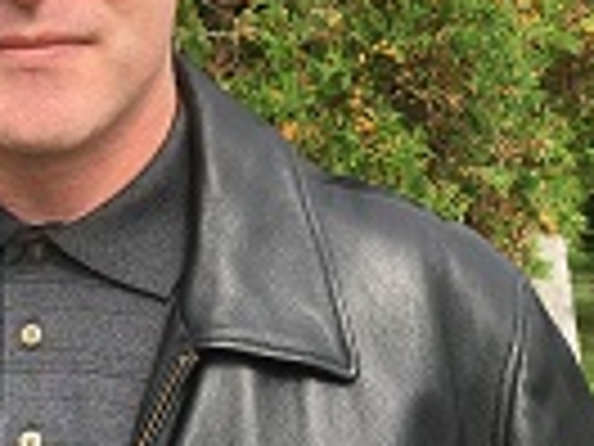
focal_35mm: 88
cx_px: 72
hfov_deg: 21.8
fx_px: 1510
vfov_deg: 16.8
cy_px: 176
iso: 25
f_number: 2.2
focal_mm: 4.15
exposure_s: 1/938
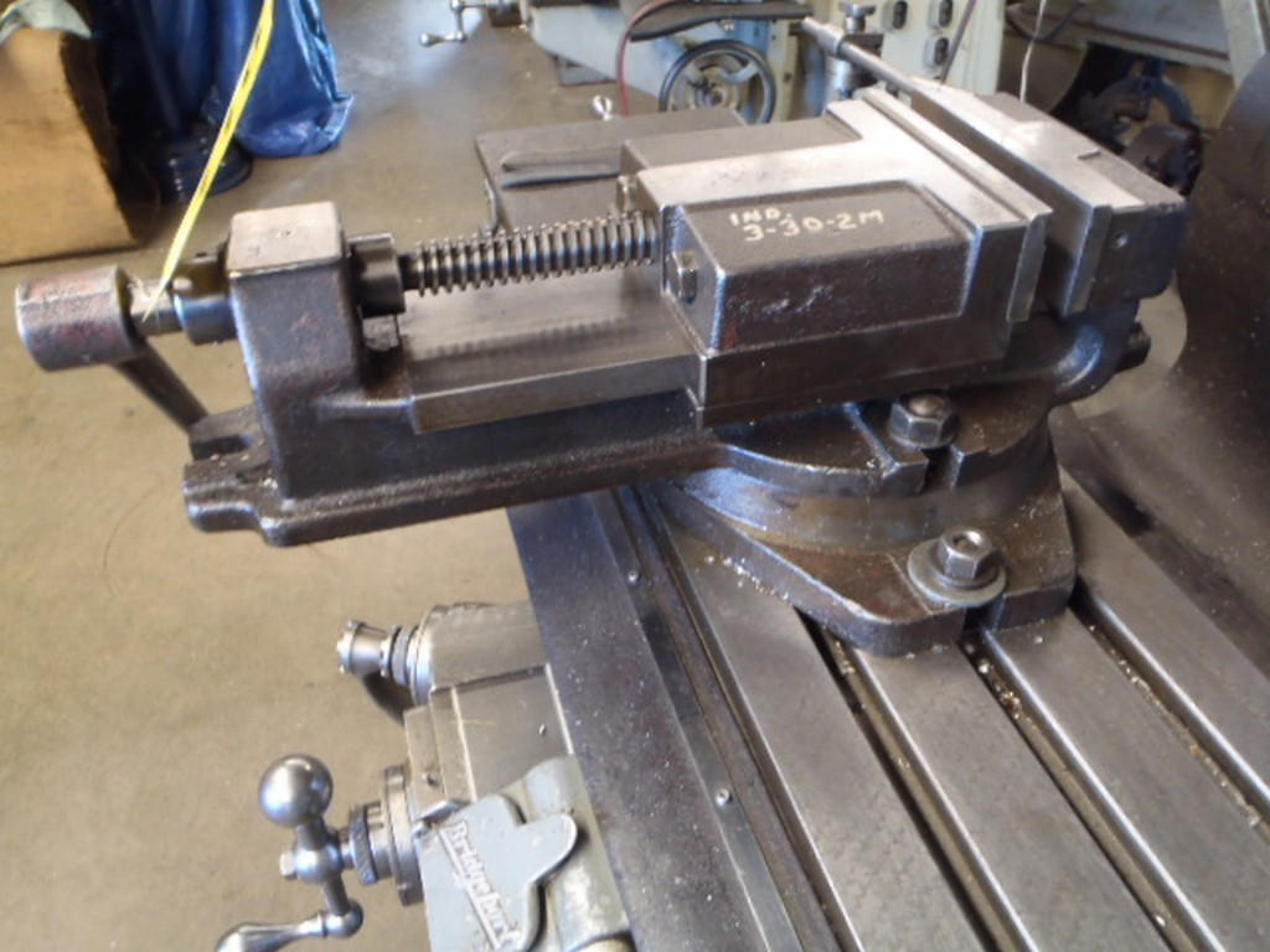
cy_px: 476
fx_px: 1027
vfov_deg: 49.7
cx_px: 635
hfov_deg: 63.4
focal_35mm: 28
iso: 200
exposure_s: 1/5
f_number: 3.5
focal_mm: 5
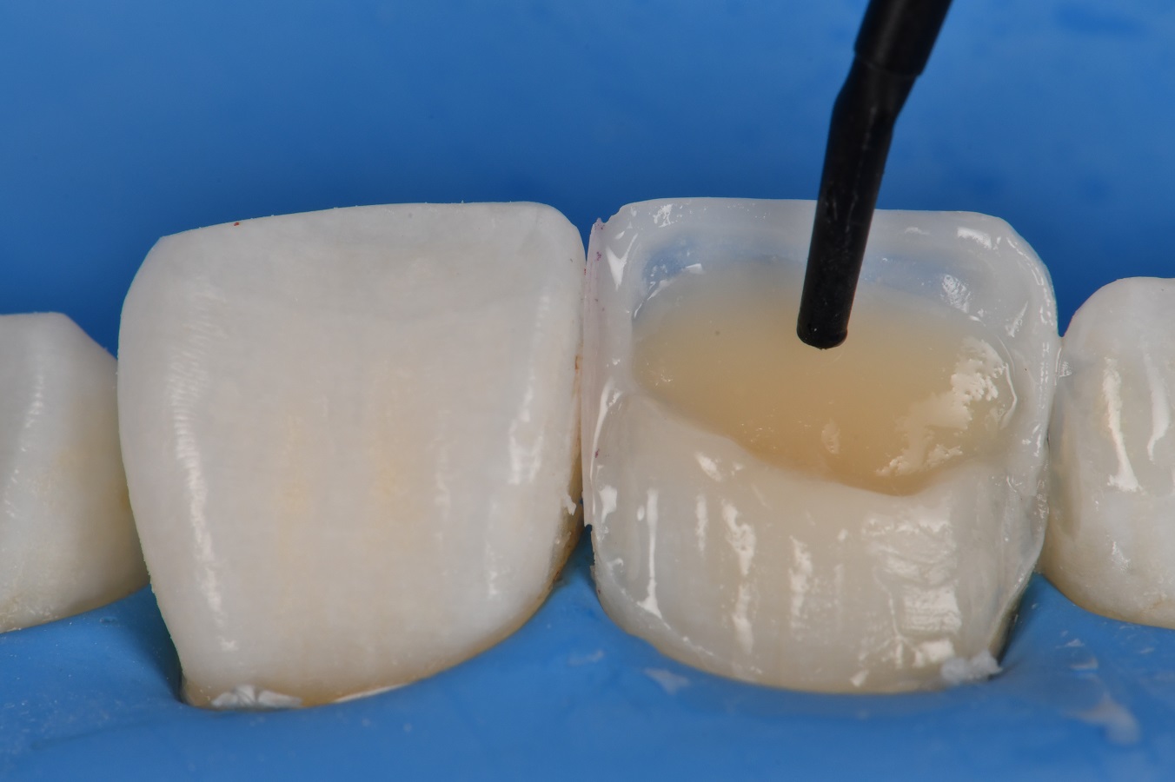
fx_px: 5122
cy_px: 391
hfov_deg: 13.1
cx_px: 588
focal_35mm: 157
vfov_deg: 8.7
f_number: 32
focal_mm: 105
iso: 200
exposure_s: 1/160
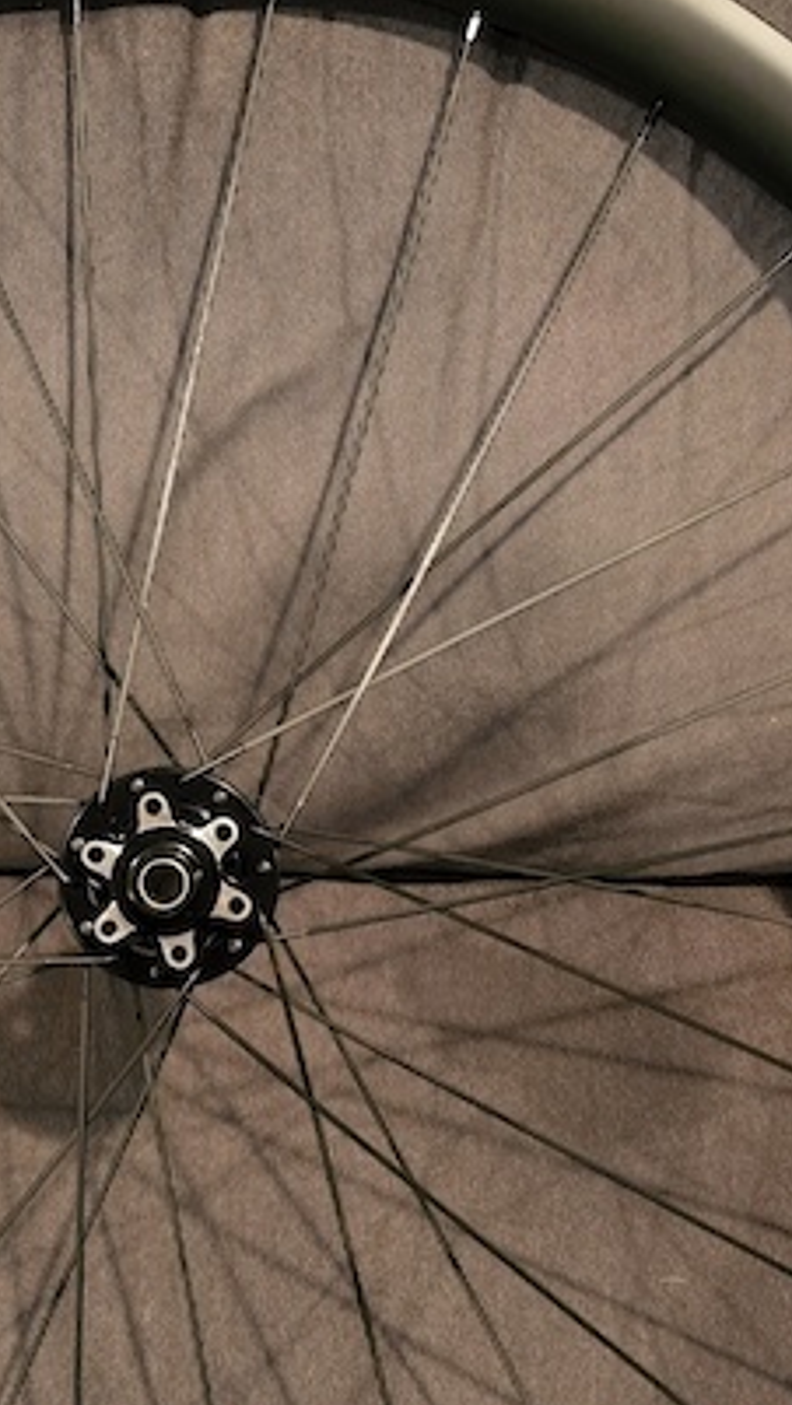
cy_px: 841
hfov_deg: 23.7
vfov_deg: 41.1
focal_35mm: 50
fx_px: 1864
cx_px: 189
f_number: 1.8
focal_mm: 5.4
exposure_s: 1/24
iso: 800
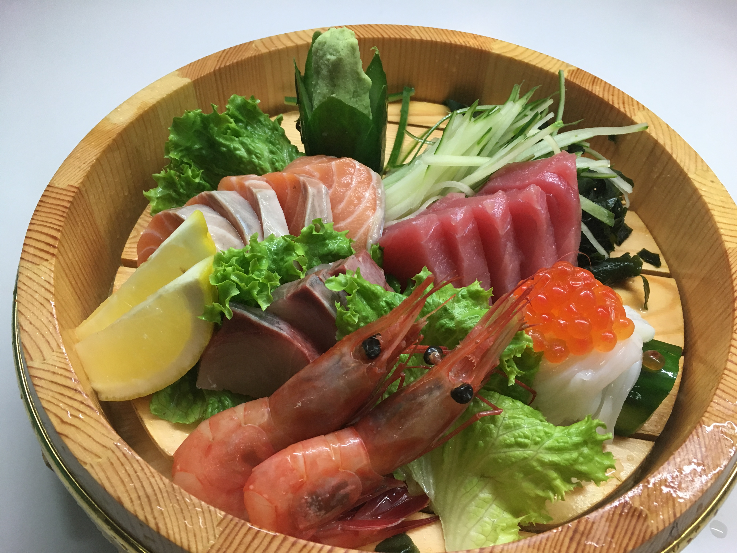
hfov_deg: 61.7
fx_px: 617
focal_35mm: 29
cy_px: 276
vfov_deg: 48.2
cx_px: 368
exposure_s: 1/30
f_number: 2.2
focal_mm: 4.15
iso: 40
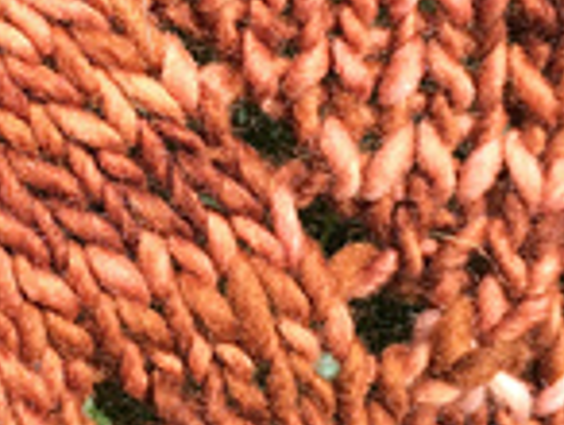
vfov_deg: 15.0
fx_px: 1616
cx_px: 147
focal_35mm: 99
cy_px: 149
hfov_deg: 19.7
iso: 32
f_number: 2.2
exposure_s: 1/1080
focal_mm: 4.15
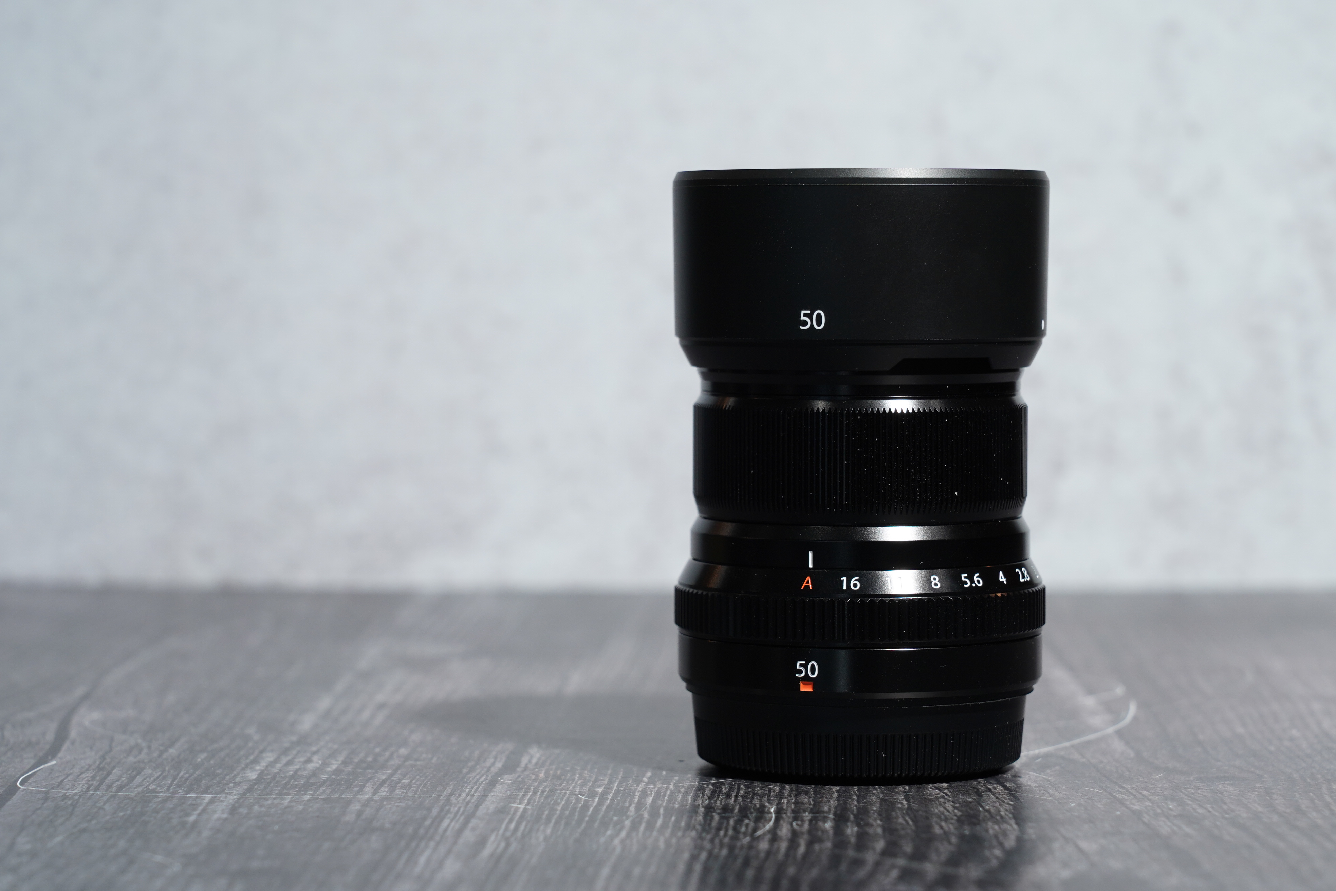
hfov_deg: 19.5
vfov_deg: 13.0
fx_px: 3896
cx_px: 668
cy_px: 446
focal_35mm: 105
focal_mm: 105
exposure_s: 1/40
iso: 800
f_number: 11
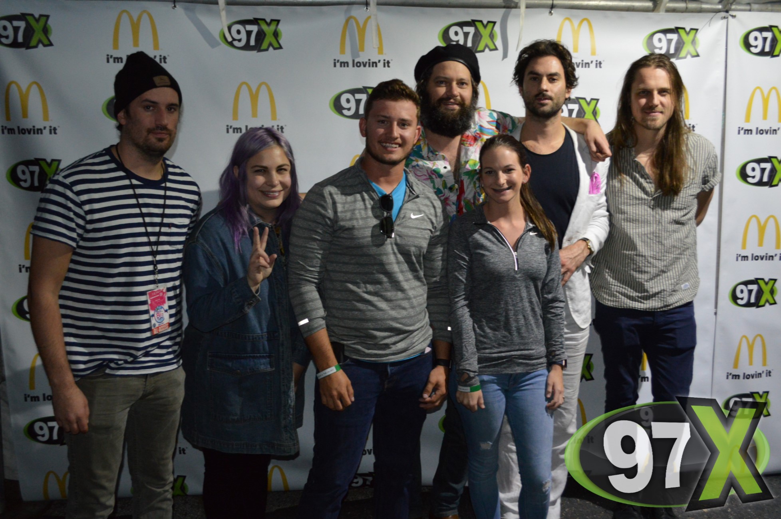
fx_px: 780
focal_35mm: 36
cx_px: 390
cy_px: 260
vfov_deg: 36.8
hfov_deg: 53.2
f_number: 4
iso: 1800
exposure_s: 1/60
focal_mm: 24
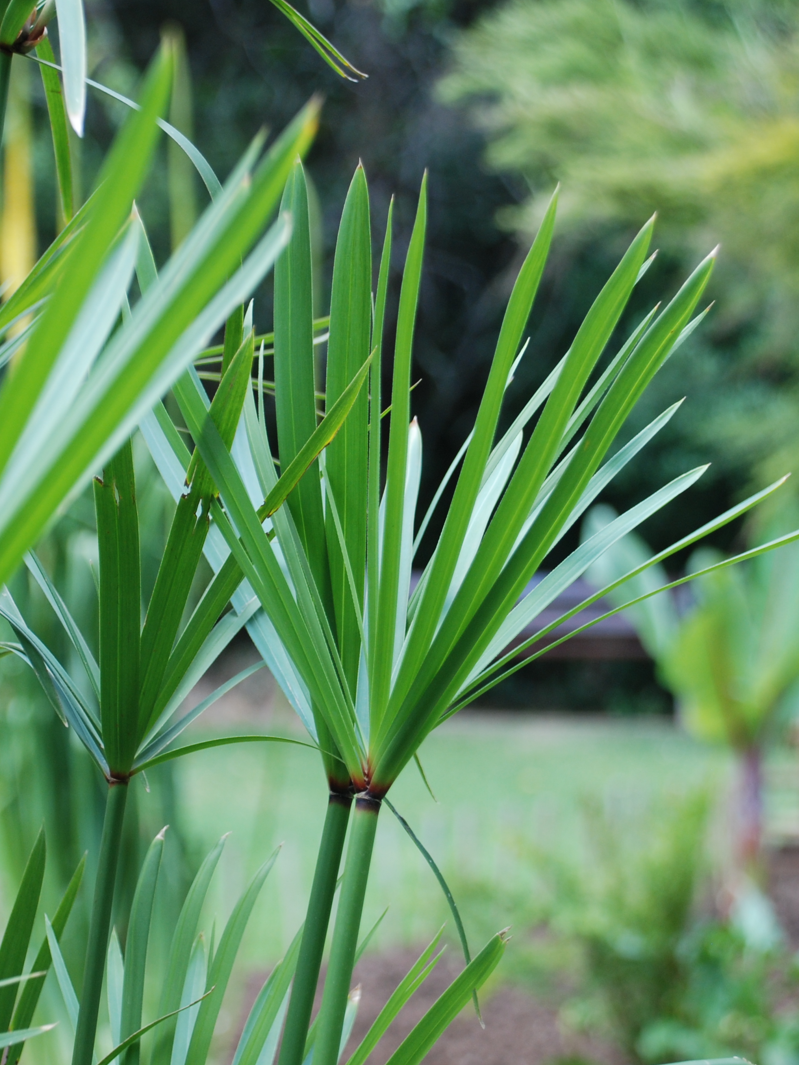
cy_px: 545
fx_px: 3293
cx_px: 327
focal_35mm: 107
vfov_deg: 18.4
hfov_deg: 13.8
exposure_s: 1/80
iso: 200
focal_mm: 44
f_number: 4.8
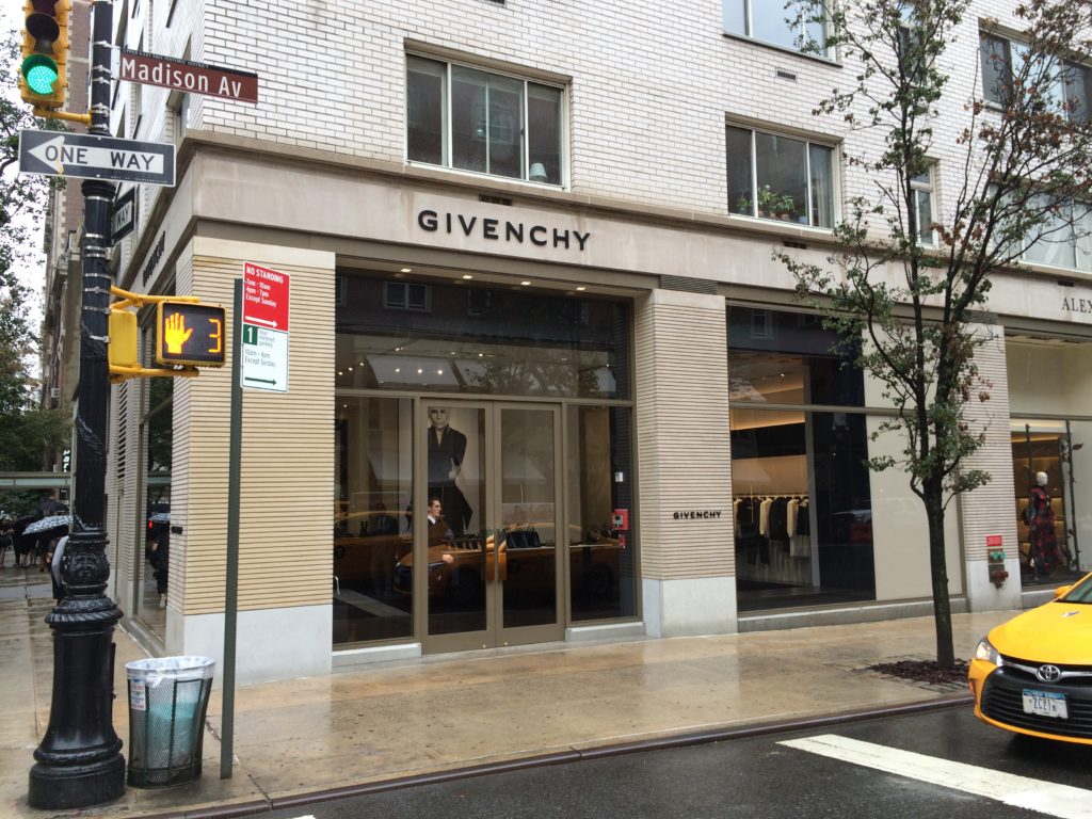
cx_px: 546
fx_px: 915
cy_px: 410
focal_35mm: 29
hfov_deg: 61.7
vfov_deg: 48.2
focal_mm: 4.15
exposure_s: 1/201
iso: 32
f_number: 2.2
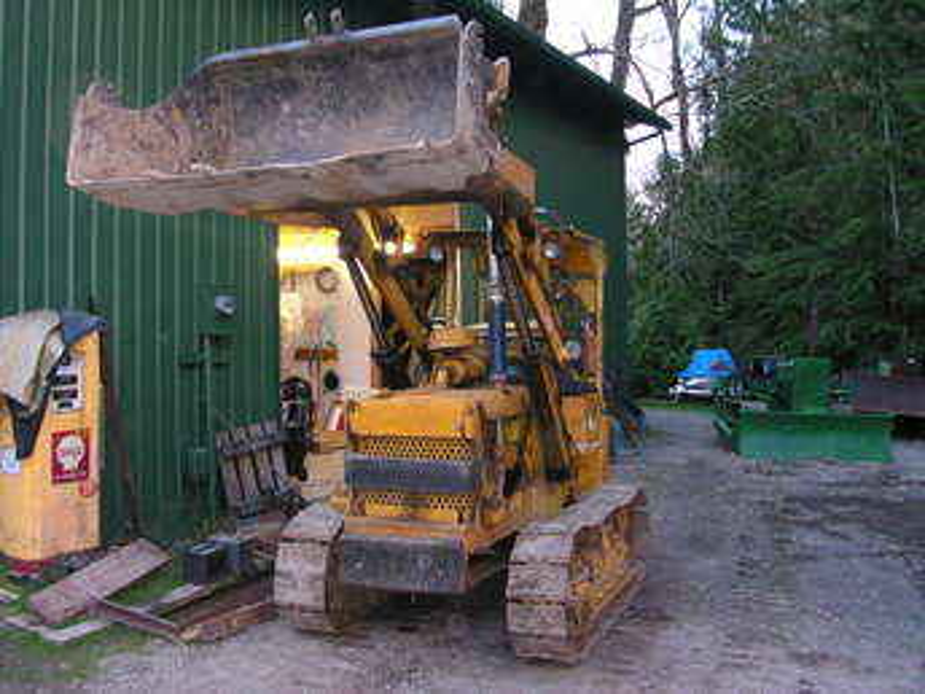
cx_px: 462
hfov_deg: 50.1
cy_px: 347
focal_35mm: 37
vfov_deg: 38.7
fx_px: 989
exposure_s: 1/60
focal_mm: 5.6
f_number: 2.7
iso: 400
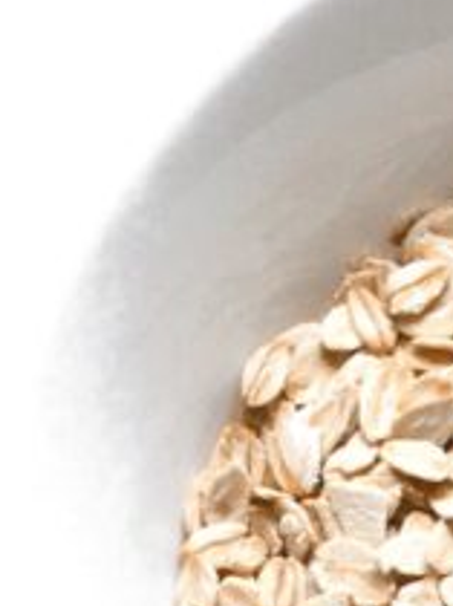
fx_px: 3864
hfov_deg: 6.7
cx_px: 332
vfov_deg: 7.1
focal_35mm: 221
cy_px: 2262
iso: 32
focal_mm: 4.15
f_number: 2.2
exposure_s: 1/100
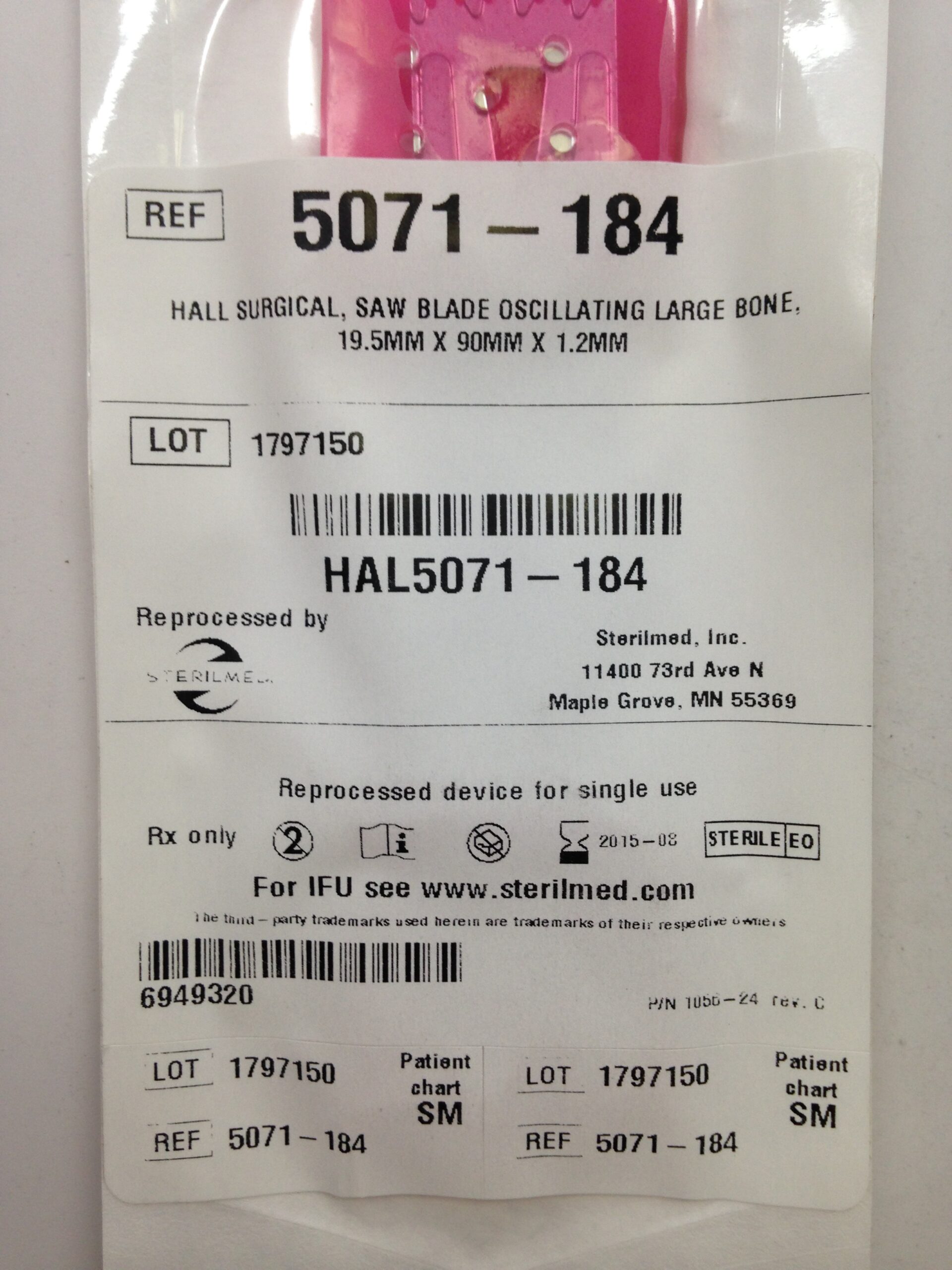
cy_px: 635
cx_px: 476
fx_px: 1210
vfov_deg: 55.4
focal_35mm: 33
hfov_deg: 42.9
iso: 50
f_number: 2.4
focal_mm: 4.12
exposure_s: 1/60
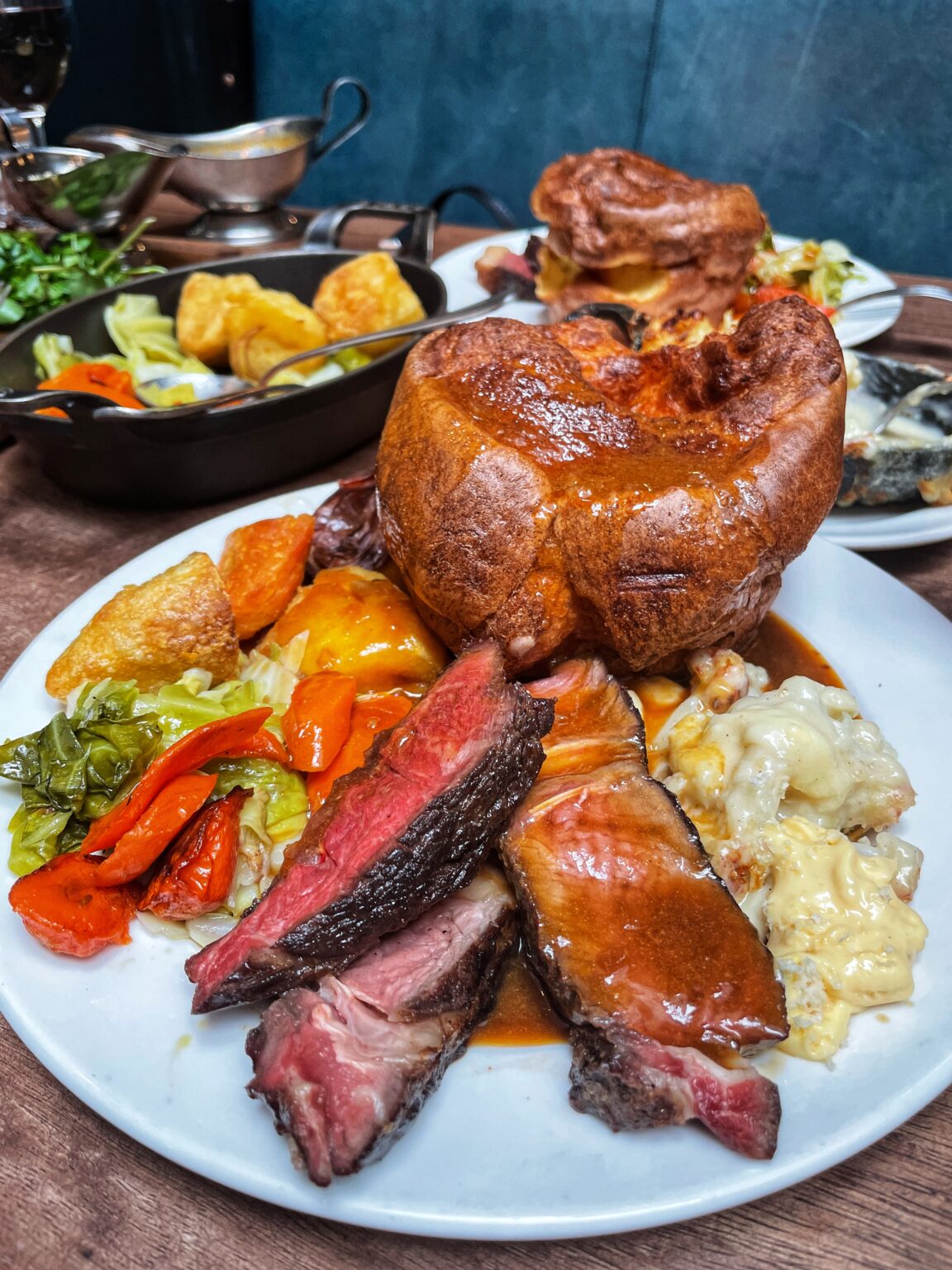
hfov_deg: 53.1
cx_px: 476
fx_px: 953
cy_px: 635
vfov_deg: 67.3
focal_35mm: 26
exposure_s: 1/100
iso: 125
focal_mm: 4.2
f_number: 1.6
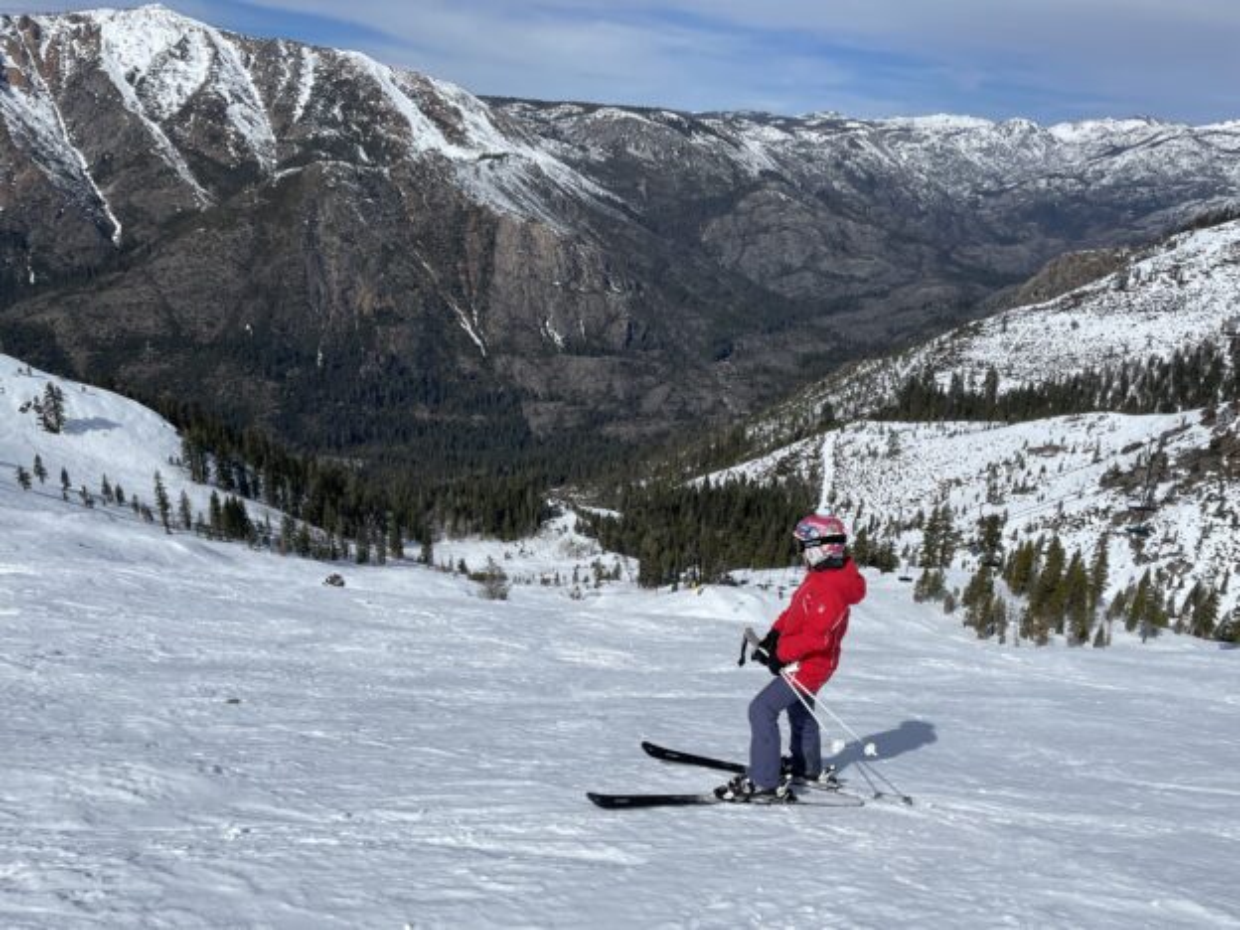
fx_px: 931
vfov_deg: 53.1
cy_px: 465
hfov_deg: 67.3
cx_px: 620
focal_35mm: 26
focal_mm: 4.2
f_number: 1.6
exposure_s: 1/10753
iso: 32
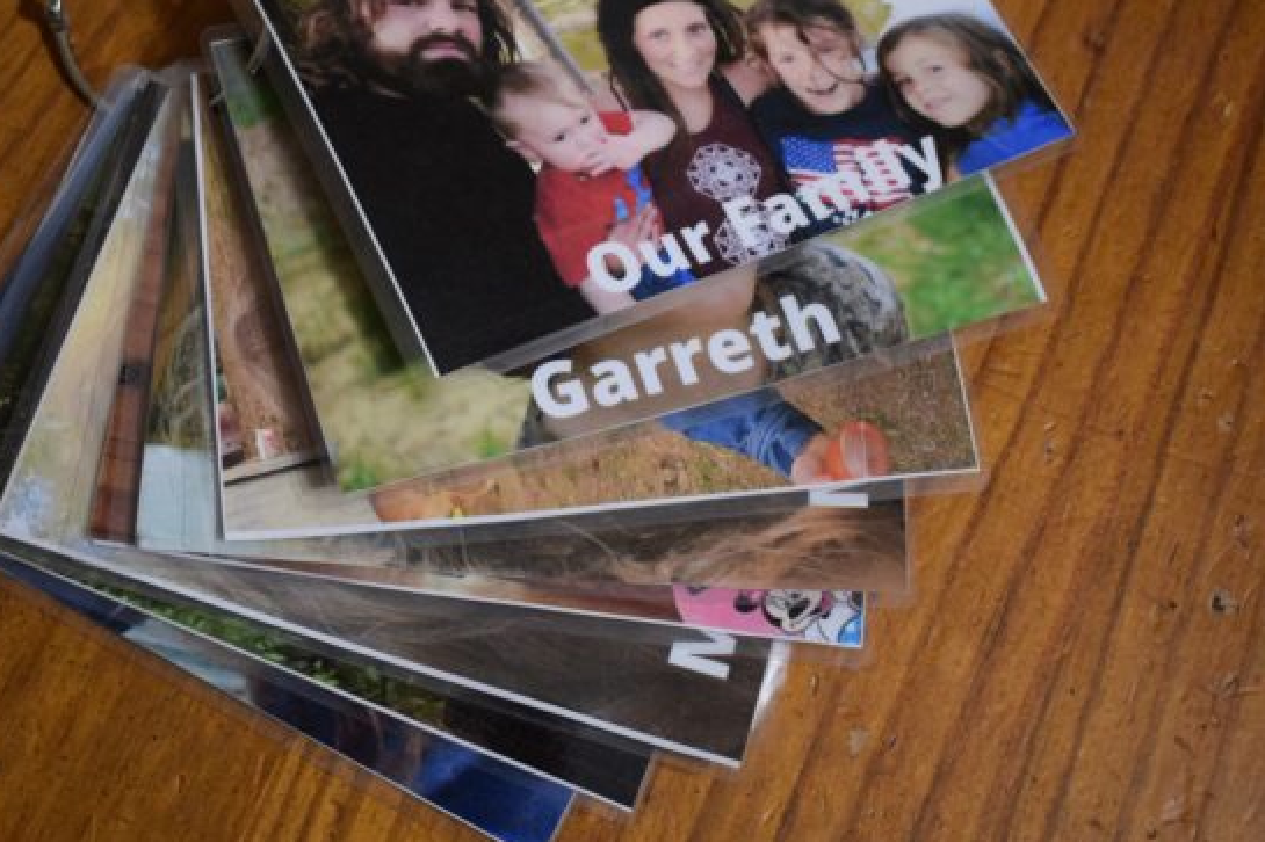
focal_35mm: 55
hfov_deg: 36.1
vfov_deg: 24.6
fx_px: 1932
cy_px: 329
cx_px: 487
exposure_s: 1/60
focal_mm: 26
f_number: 4
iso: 1600
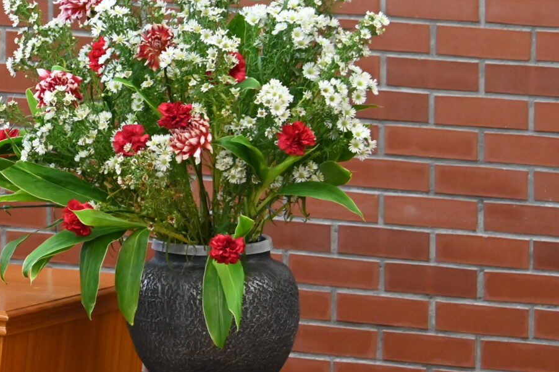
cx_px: -172
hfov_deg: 5.0
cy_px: 100
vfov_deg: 3.3
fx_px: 6362
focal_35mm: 410
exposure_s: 1/125
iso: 6400
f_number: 7.1
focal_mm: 145
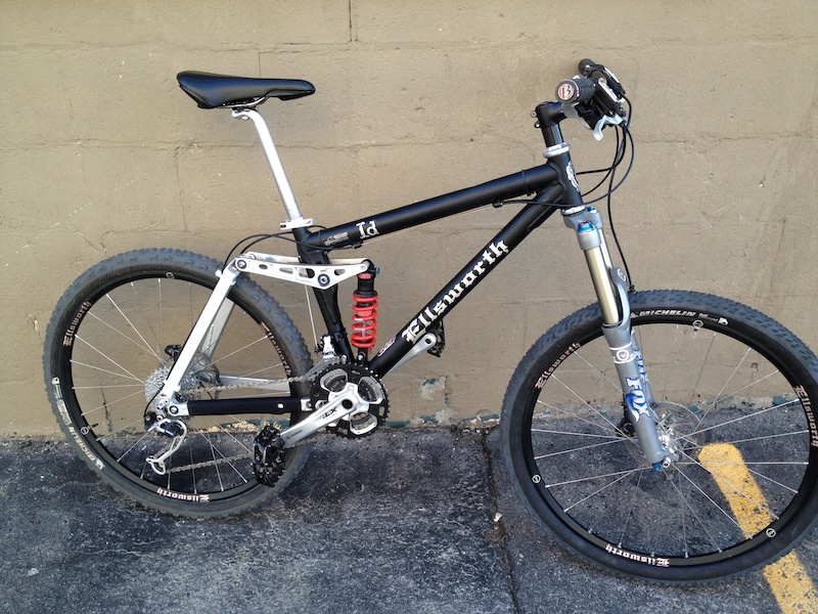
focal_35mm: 35
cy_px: 307
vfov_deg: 40.7
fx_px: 827
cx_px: 409
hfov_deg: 52.6
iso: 80
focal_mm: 4.28
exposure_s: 1/120
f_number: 2.4
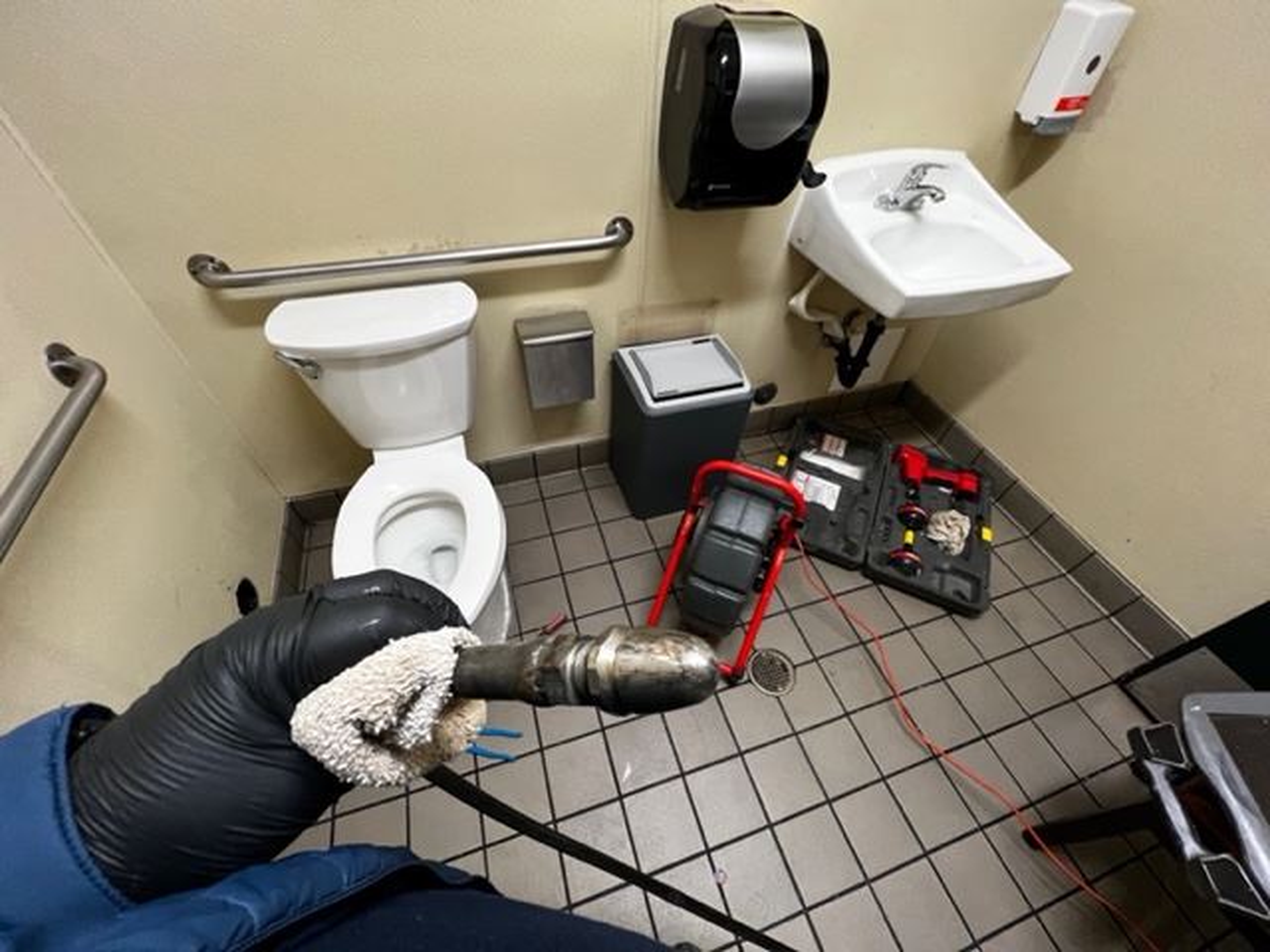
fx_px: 477
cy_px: 476
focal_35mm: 13
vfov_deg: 89.9
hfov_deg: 106.2
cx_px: 635
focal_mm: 1.57
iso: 160
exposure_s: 1/60
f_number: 1.8
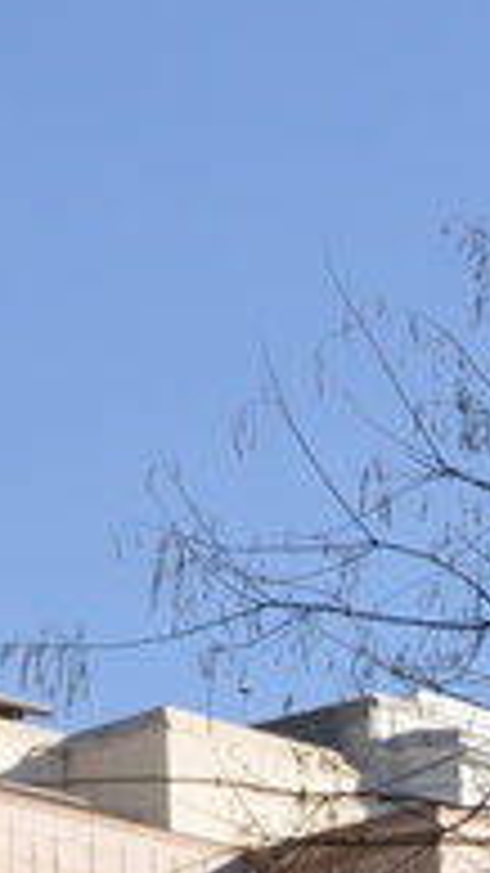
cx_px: 499
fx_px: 5826
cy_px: 1235
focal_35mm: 252
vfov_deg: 8.4
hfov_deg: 4.8
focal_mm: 26
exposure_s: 1/320
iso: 200
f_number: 9
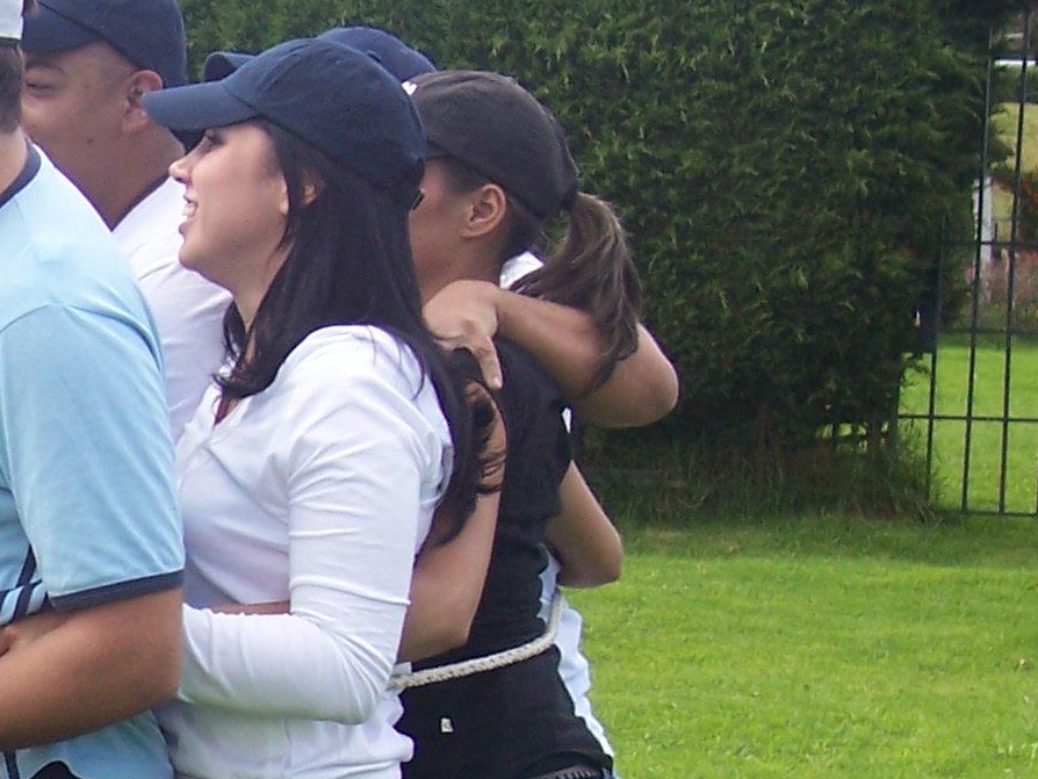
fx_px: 3629
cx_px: -309
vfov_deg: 12.2
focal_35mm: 121
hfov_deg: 15.5
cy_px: 658
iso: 80
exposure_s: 1/350
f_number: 3
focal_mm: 7
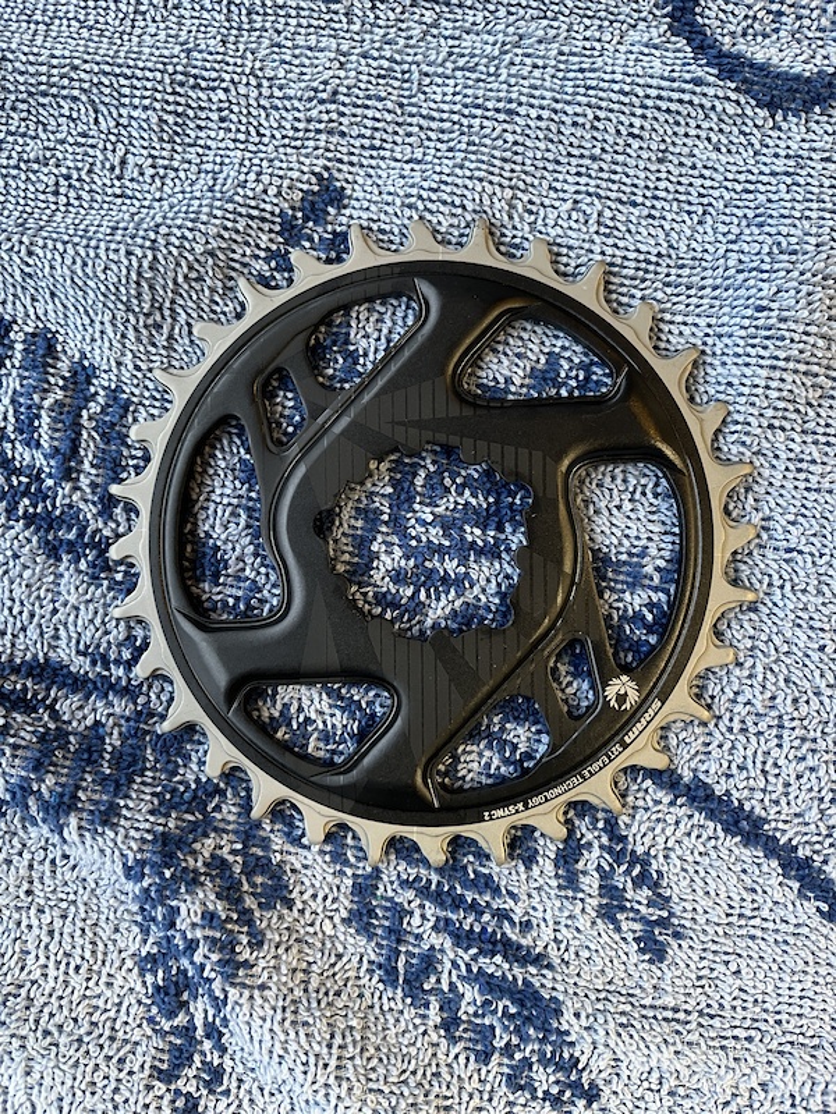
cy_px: 557
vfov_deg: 67.3
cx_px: 418
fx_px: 837
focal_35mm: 26
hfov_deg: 53.1
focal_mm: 5.1
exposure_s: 1/60
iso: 320
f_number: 1.6
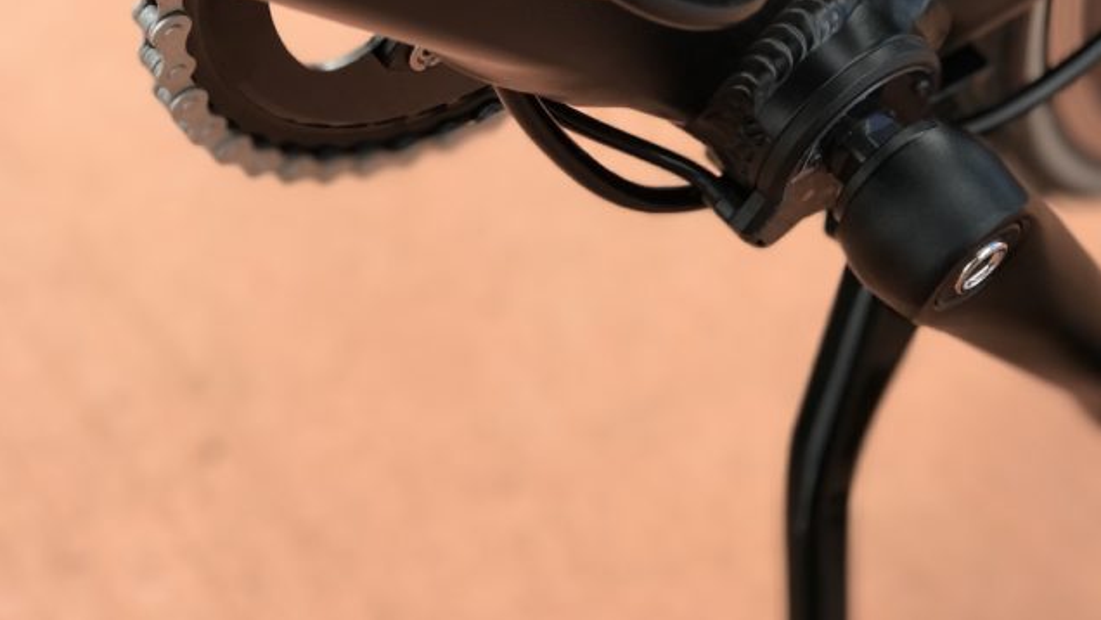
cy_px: 132
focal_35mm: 75
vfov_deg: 16.0
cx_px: 658
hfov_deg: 28.2
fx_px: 2190
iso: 32
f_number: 2.8
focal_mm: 6.6
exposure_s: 1/128
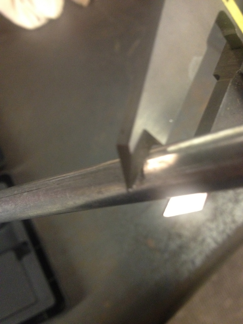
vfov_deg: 52.6
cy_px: 162
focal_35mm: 35
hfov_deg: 40.7
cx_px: 122
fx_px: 328
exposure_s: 1/17
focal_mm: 4.28
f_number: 2.4
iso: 400
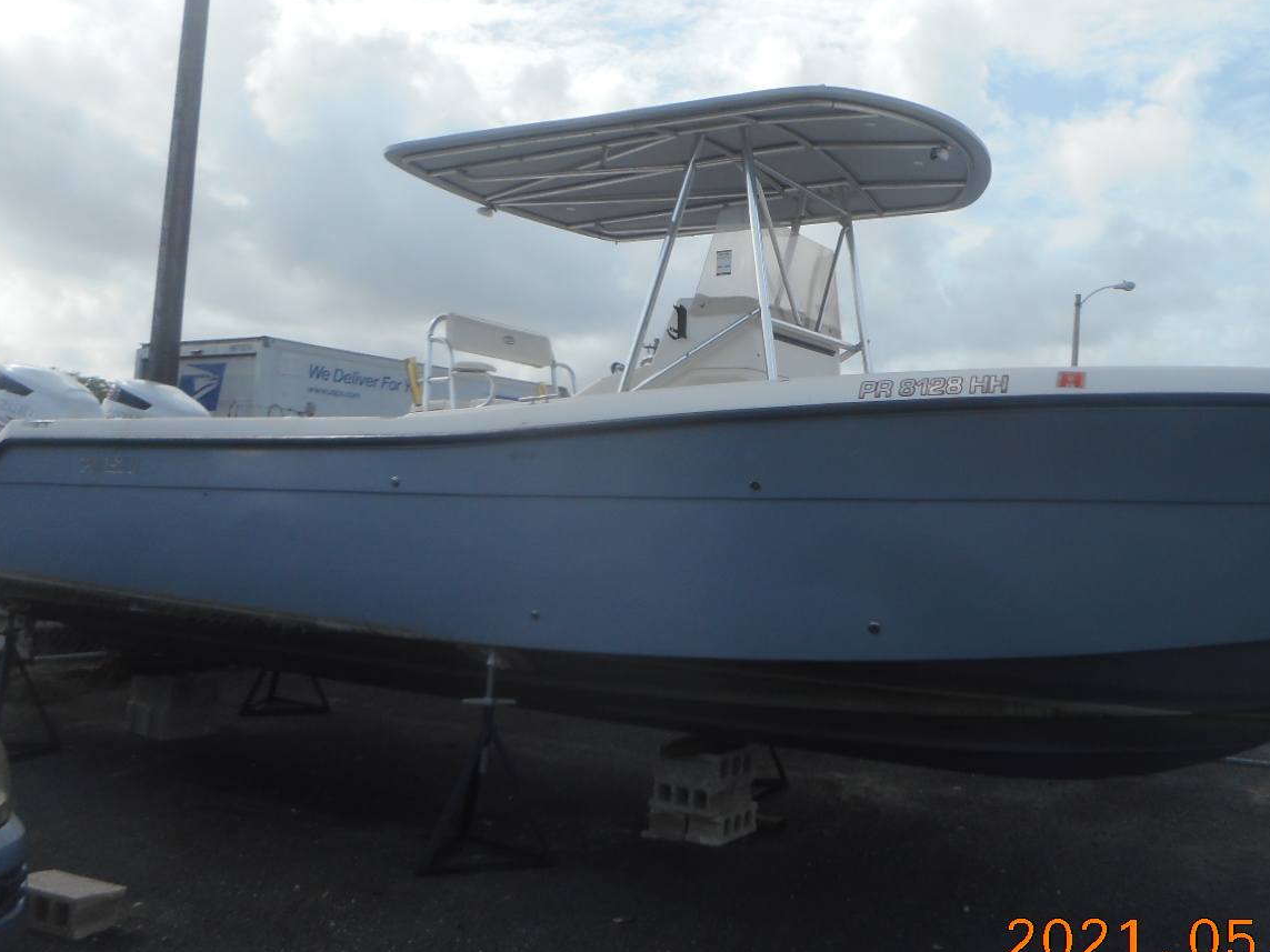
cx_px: 789
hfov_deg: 52.1
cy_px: 412
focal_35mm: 35
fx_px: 1284
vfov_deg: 40.6
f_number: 3.7
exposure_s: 1/800
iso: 80
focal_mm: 4.5
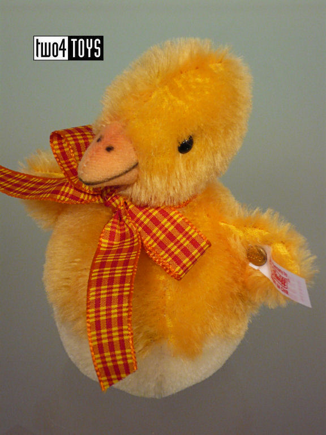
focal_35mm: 102
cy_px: 218
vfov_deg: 19.3
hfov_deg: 14.5
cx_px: 163
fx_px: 1281
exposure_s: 1/15
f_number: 5.6
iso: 200
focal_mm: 16.8
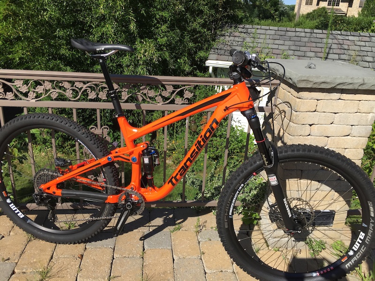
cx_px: 188
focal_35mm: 29
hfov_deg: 61.7
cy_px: 140
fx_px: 314
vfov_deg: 48.2
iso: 32
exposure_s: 1/1582
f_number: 2.2
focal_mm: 4.15
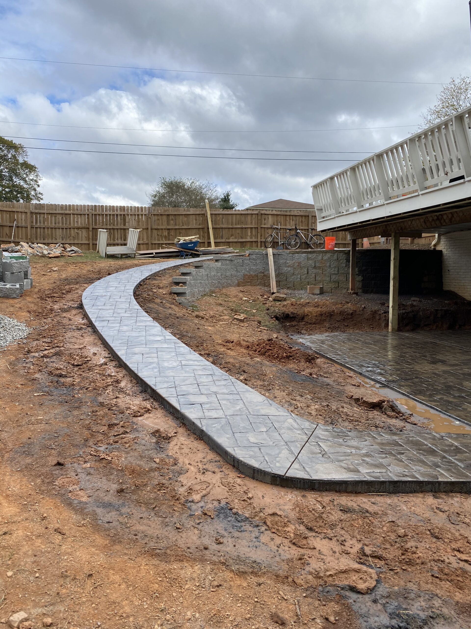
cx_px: 236
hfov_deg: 53.1
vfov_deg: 67.3
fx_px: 472
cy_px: 314
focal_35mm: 26
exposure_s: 1/1754
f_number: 1.8
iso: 32
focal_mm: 4.25
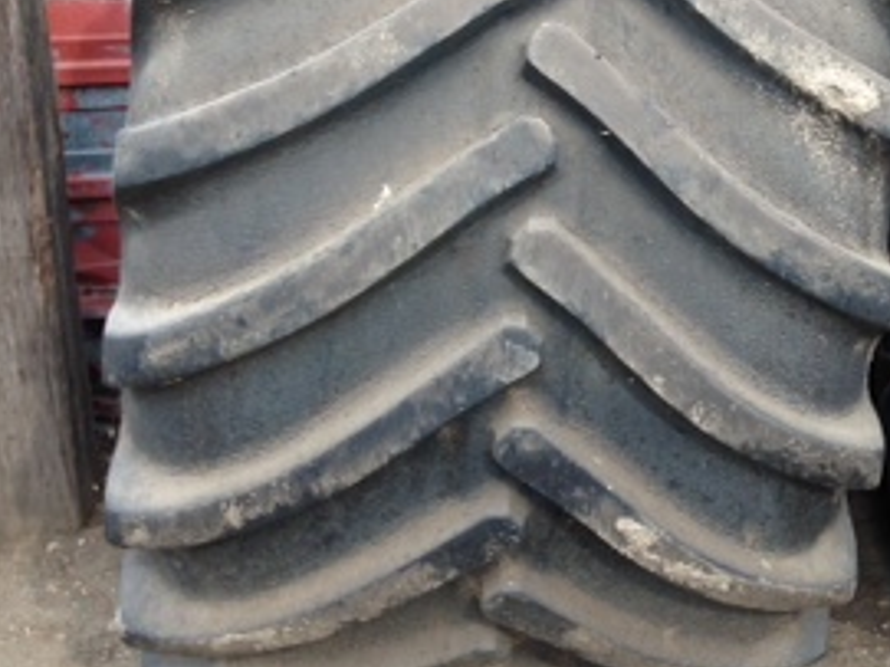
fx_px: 2005
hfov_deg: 23.6
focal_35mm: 78
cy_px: 177
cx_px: 959
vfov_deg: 18.8
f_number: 2.4
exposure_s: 1/139
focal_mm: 4.13
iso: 50
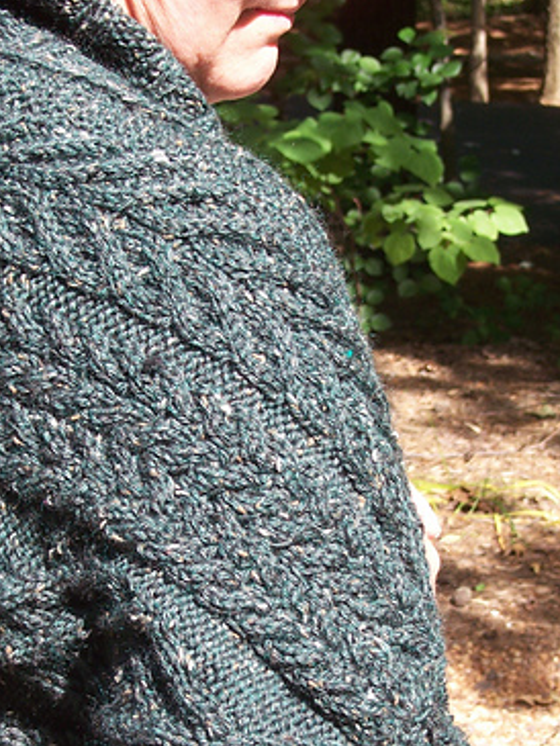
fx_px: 2630
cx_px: 197
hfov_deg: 12.1
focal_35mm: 122
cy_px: 491
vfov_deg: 16.1
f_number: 5.6
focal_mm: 14.8
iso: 100
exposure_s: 1/90
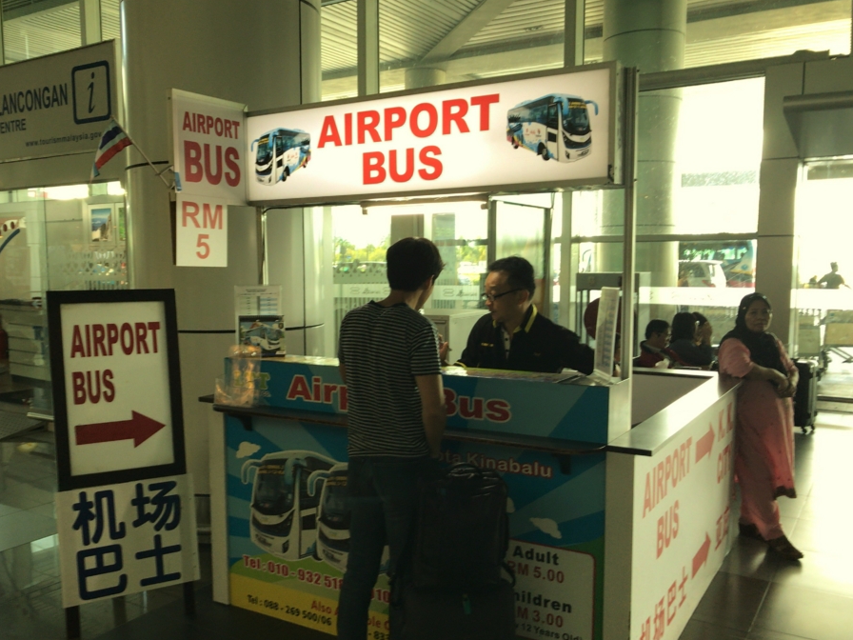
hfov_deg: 56.7
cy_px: 359
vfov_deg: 44.1
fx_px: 789
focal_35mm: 32
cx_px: 387
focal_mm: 3.99
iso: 32
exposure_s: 1/30
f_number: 1.8
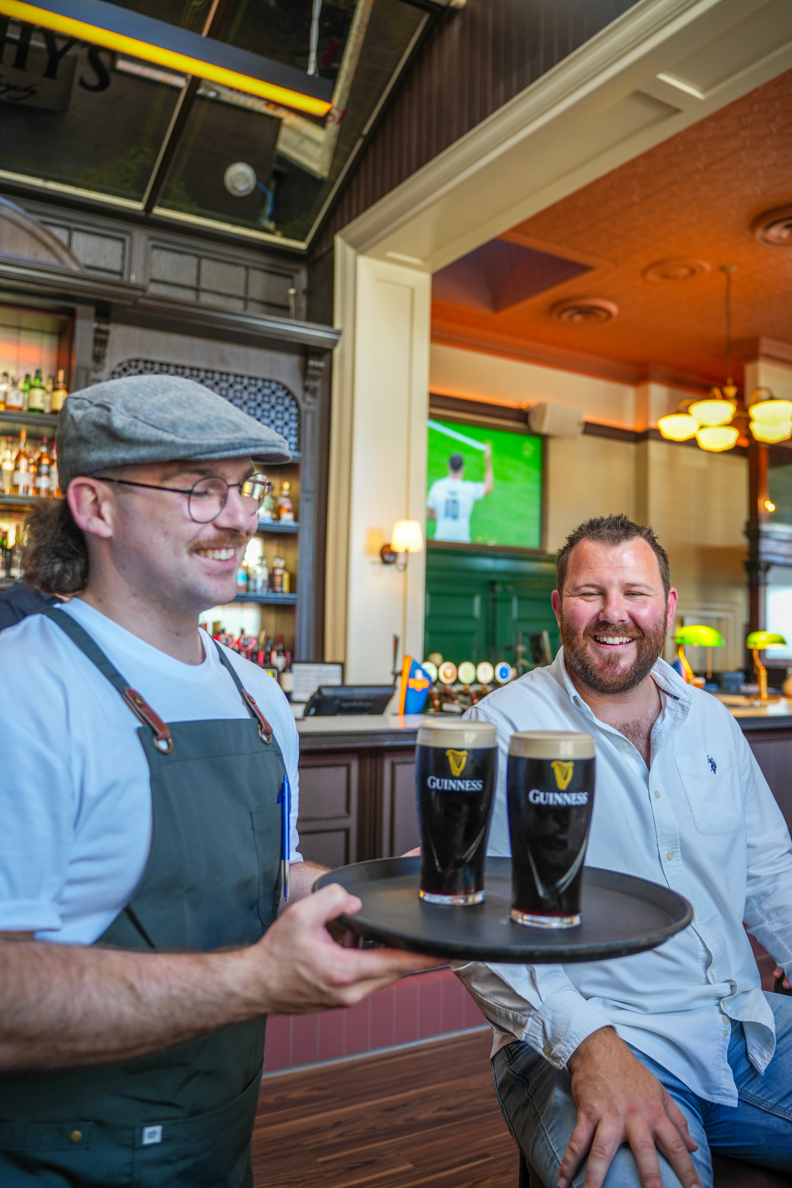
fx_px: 924
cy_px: 594
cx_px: 396
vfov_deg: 65.5
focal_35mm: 28
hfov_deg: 46.4
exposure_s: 1/30
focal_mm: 28
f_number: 2.8
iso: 125
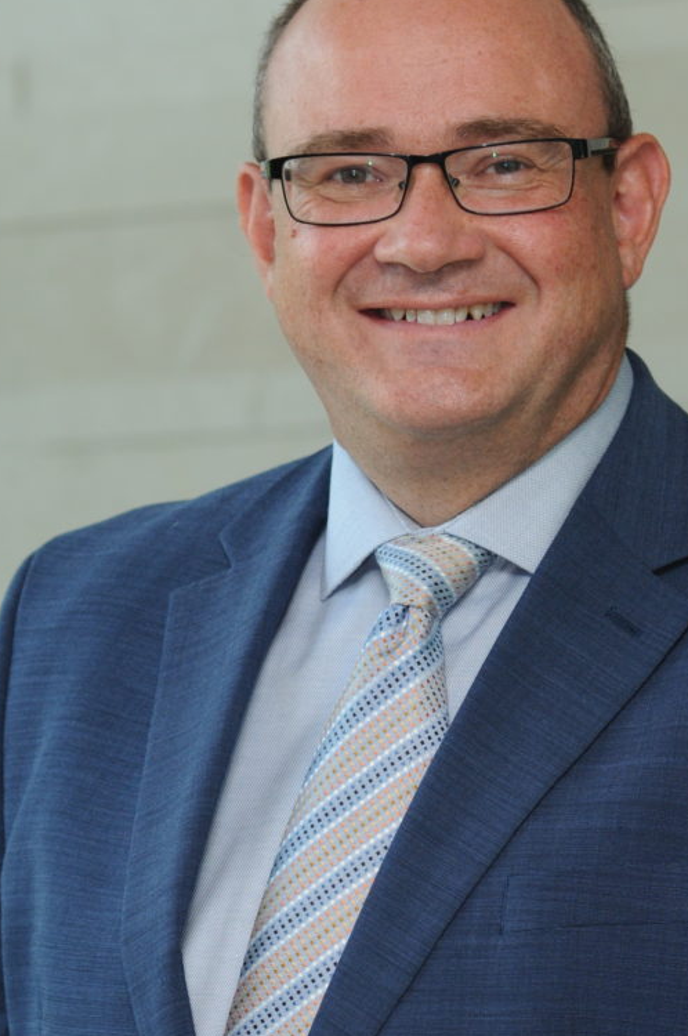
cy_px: 721
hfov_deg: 5.2
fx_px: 7503
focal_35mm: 261
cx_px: 441
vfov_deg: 7.9
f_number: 4.5
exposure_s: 1/125
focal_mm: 85
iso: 400
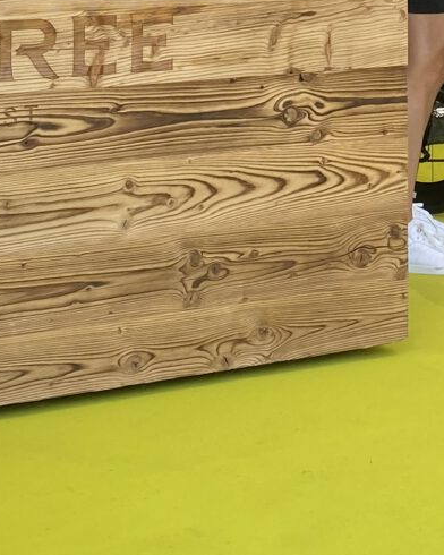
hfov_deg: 14.2
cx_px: 472
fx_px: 1741
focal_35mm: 106
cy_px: -126
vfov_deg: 17.2
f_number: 1.8
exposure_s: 1/384
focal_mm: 4.25
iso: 32
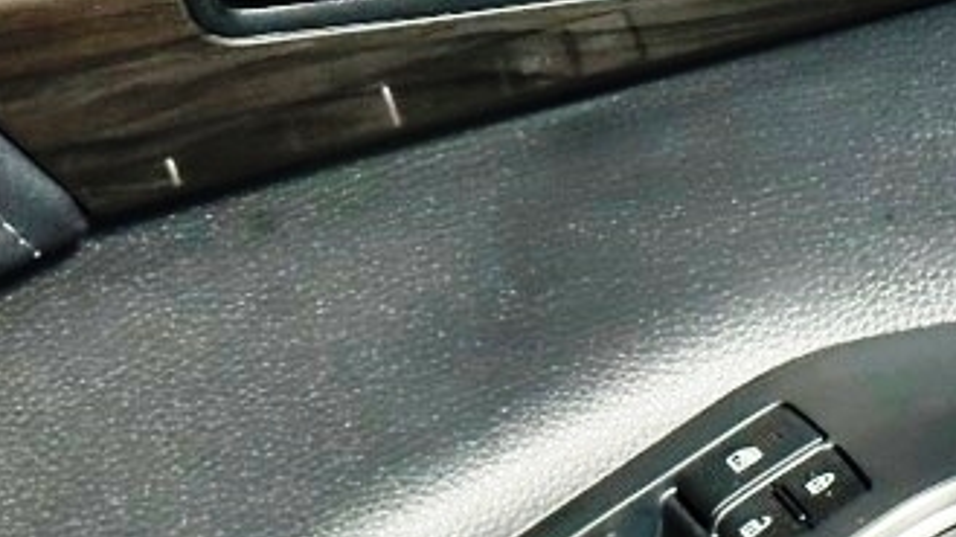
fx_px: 4132
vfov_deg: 7.4
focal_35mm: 163
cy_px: 386
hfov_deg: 13.2
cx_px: 546
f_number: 1.78
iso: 400
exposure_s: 1/30
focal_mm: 6.86
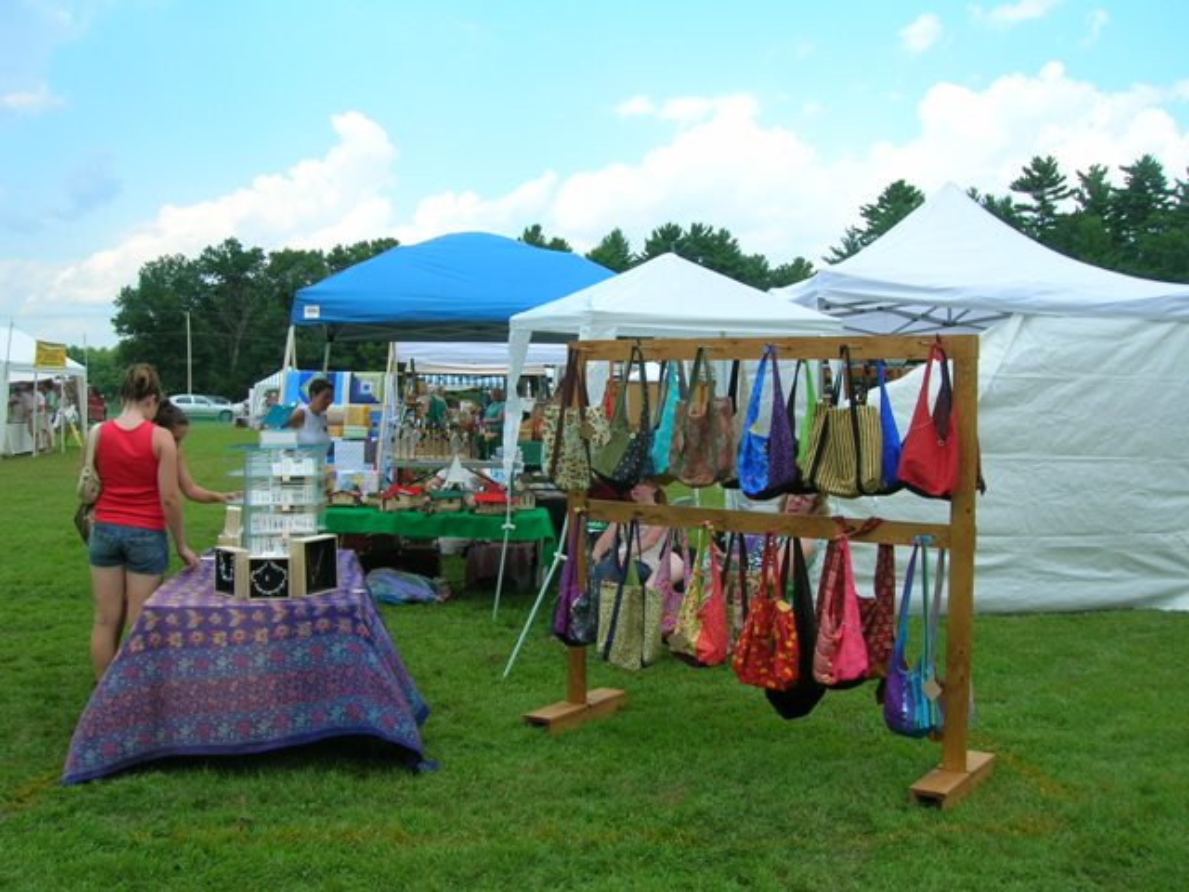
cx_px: 594
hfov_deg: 54.0
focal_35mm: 34
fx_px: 1168
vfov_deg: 41.8
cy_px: 446
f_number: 4.9
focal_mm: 5.7
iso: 50
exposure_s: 1/205
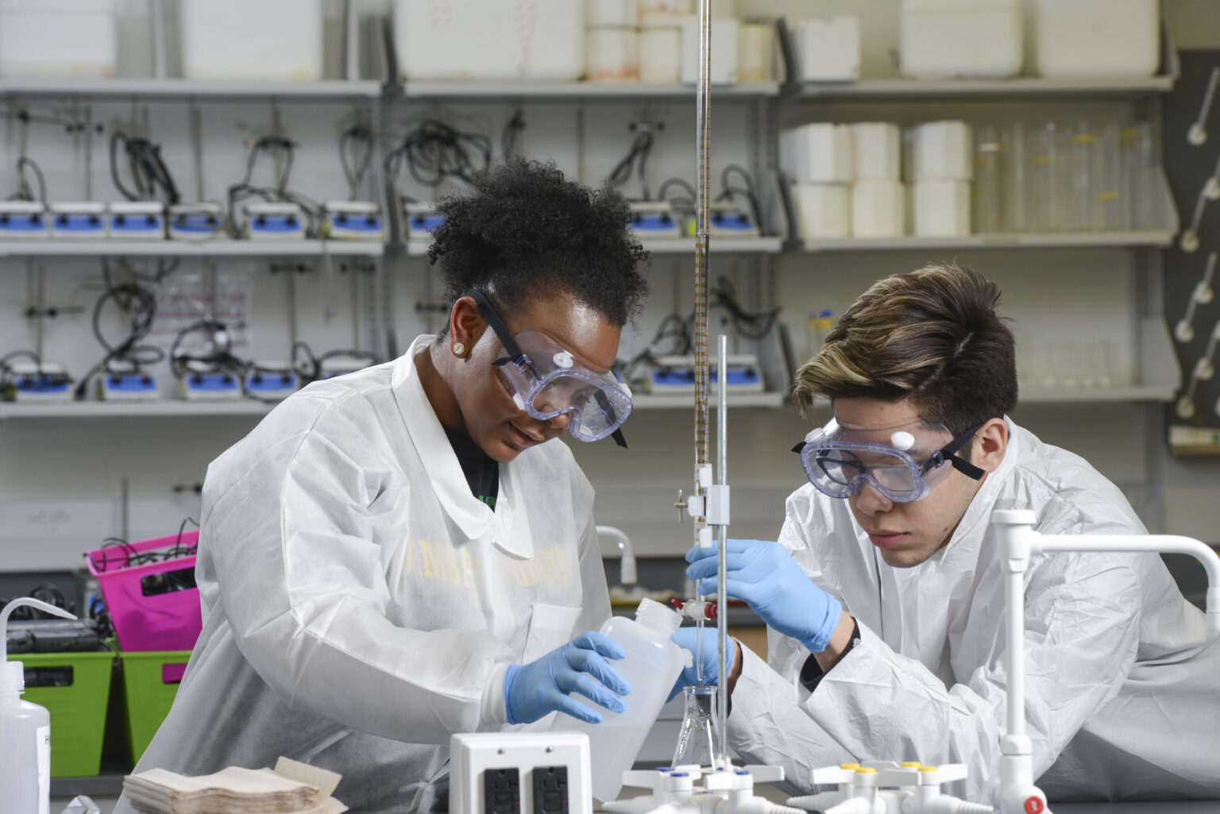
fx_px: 4576
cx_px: 610
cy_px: 407
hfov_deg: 15.2
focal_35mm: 135
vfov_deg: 10.2
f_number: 8
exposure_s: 1/100
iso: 400
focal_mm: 135
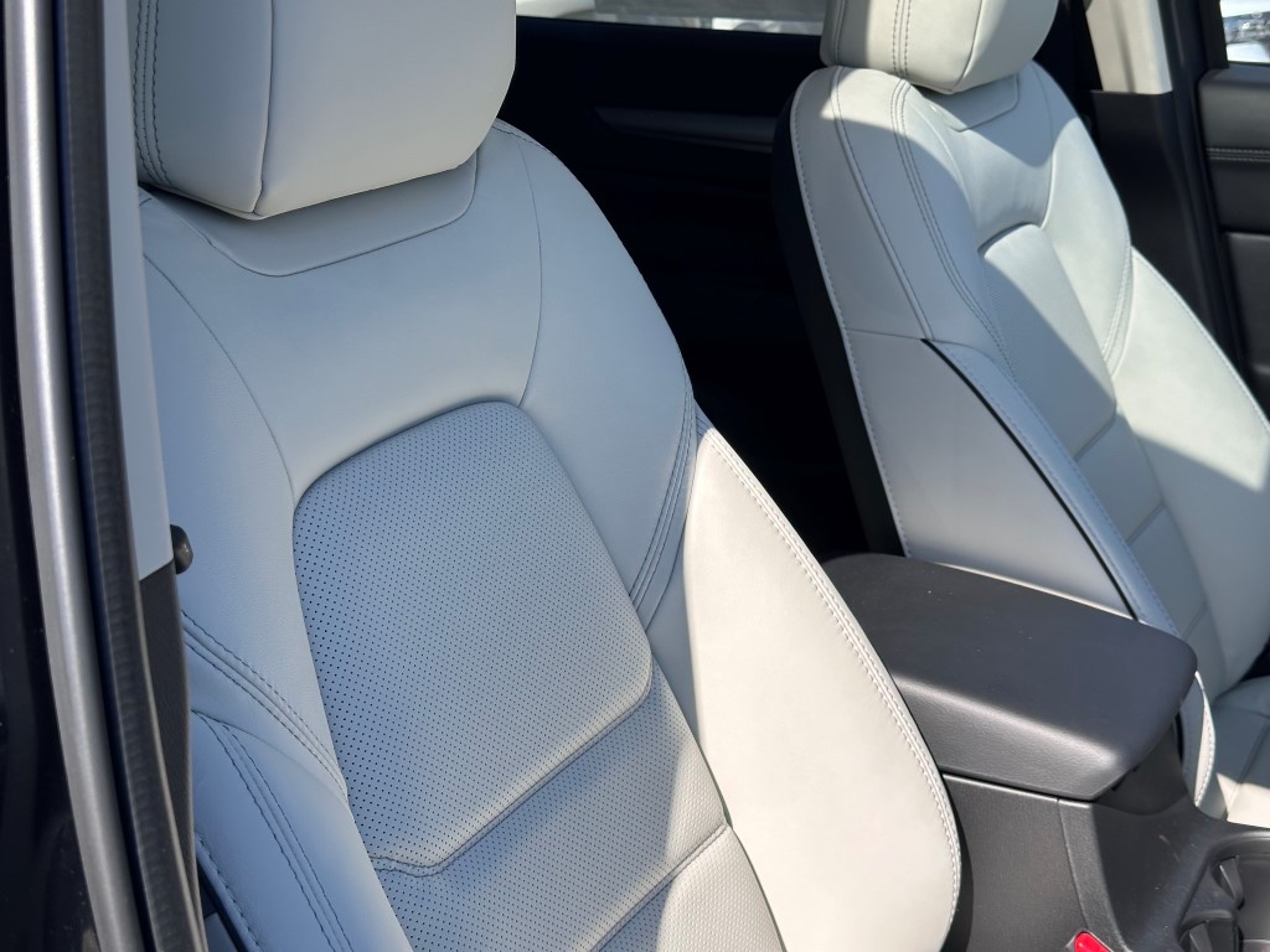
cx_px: 635
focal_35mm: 48
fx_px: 1761
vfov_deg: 30.3
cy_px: 476
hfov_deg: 39.7
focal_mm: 6.86
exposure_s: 1/1497
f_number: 1.78
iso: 64
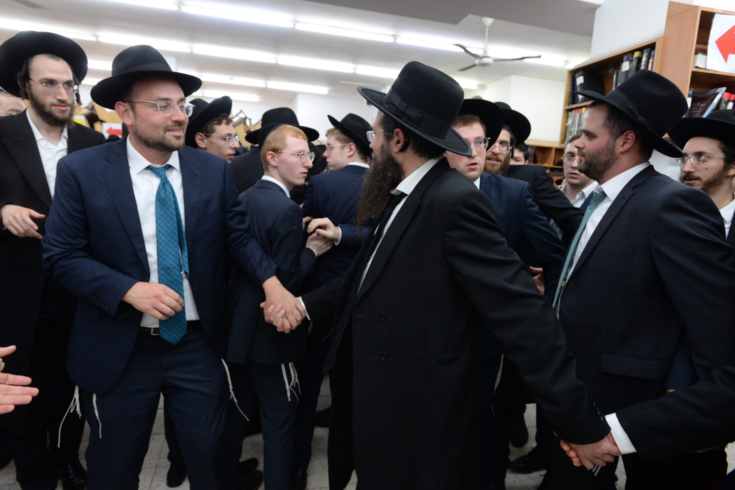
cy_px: 245
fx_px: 449
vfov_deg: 57.2
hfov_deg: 78.6
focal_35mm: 22
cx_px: 368
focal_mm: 22
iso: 1600
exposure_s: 1/250
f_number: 4.5
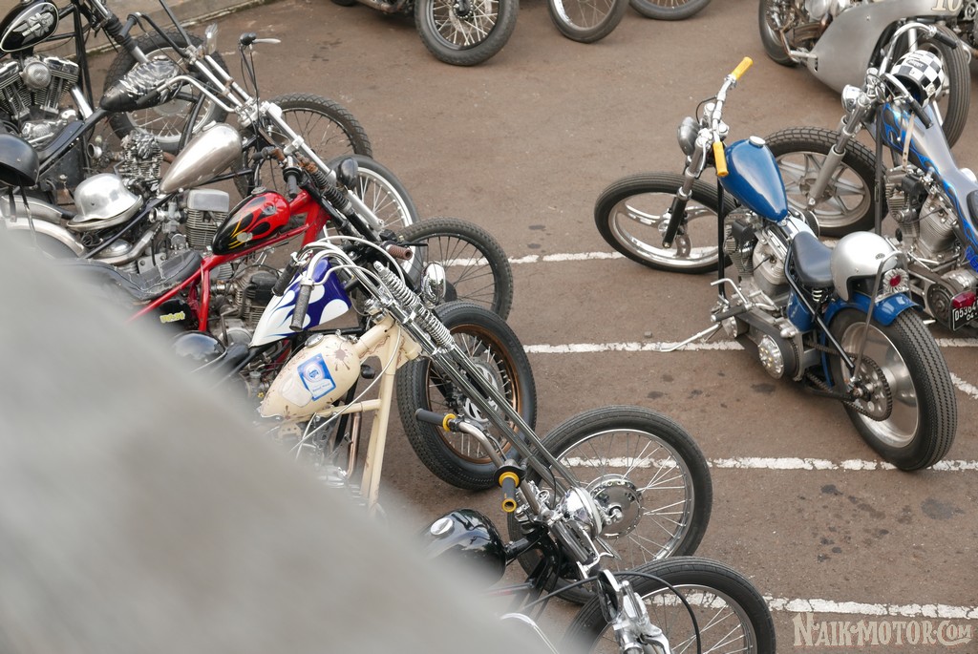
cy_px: 327
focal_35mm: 65
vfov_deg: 21.0
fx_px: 1768
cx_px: 489
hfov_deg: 30.9
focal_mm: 29.3
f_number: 2.8
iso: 200
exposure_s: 1/125
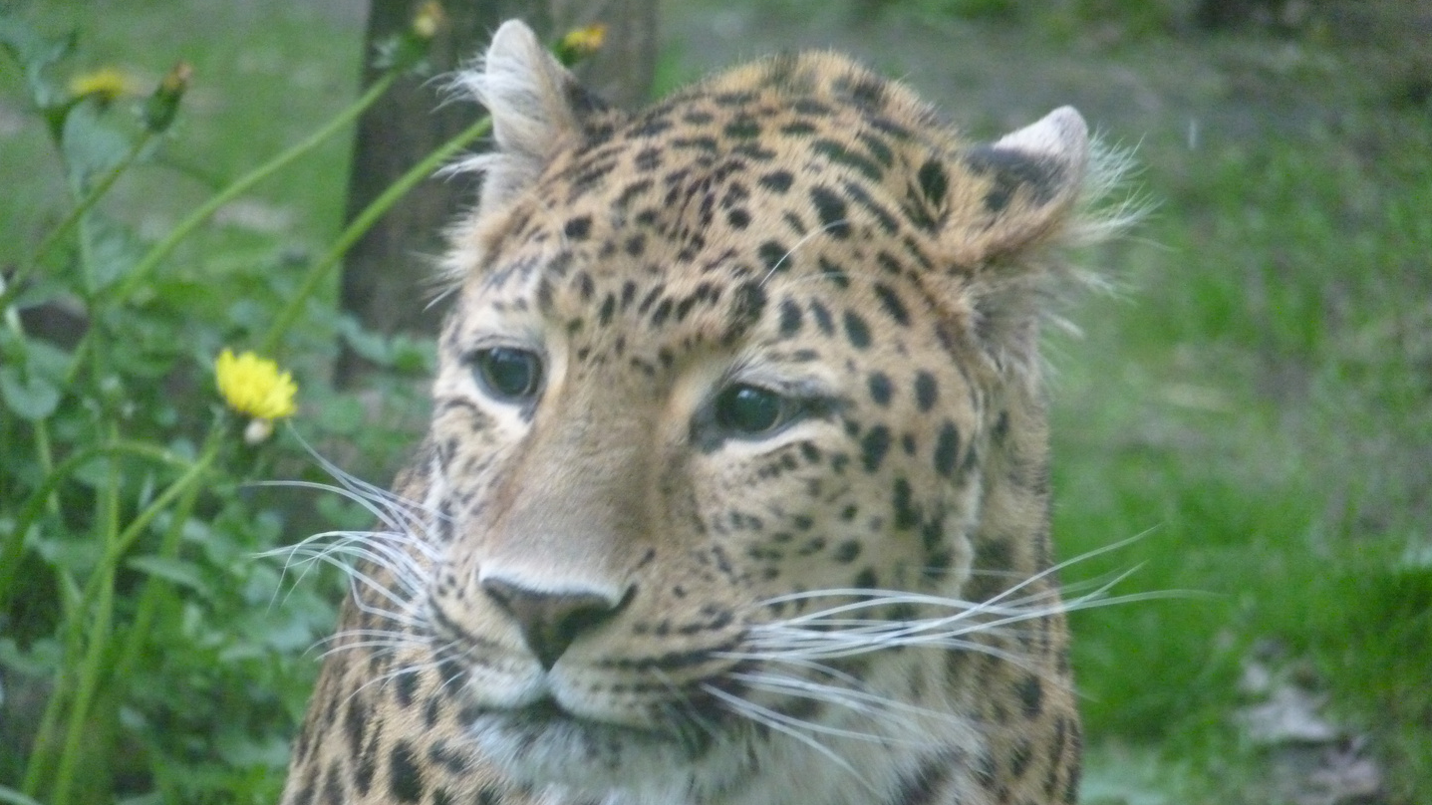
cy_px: 500
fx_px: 16250
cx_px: 716
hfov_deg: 5.0
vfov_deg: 2.8
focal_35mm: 428
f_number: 3.7
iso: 800
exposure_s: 1/100
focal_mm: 69.7
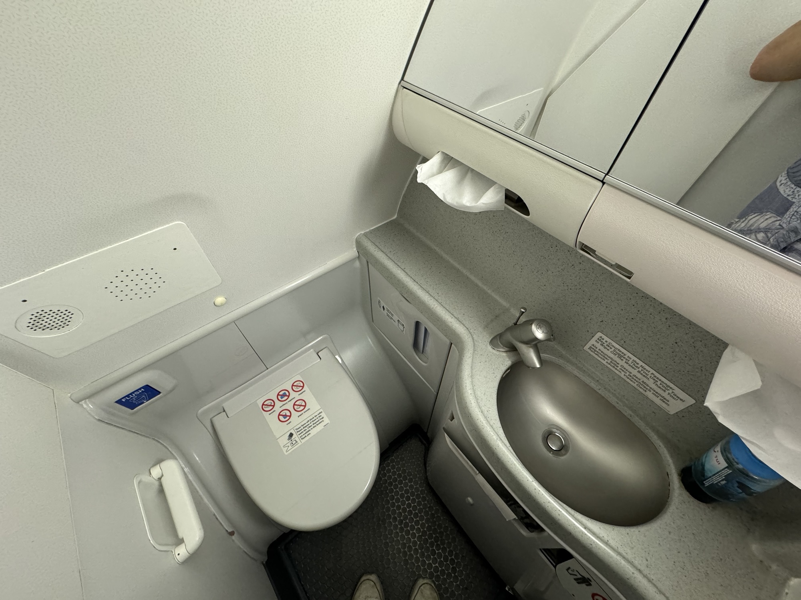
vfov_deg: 85.7
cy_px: 300
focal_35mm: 14
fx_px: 324
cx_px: 400
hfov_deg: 102.1
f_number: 2.2
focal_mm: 2.22
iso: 400
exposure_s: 1/57
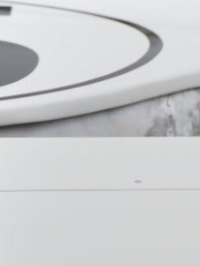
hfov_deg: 1.3
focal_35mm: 1140
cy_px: 334
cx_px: 264
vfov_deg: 1.7
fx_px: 8770
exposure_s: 1/400
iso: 400
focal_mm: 175
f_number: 5.6
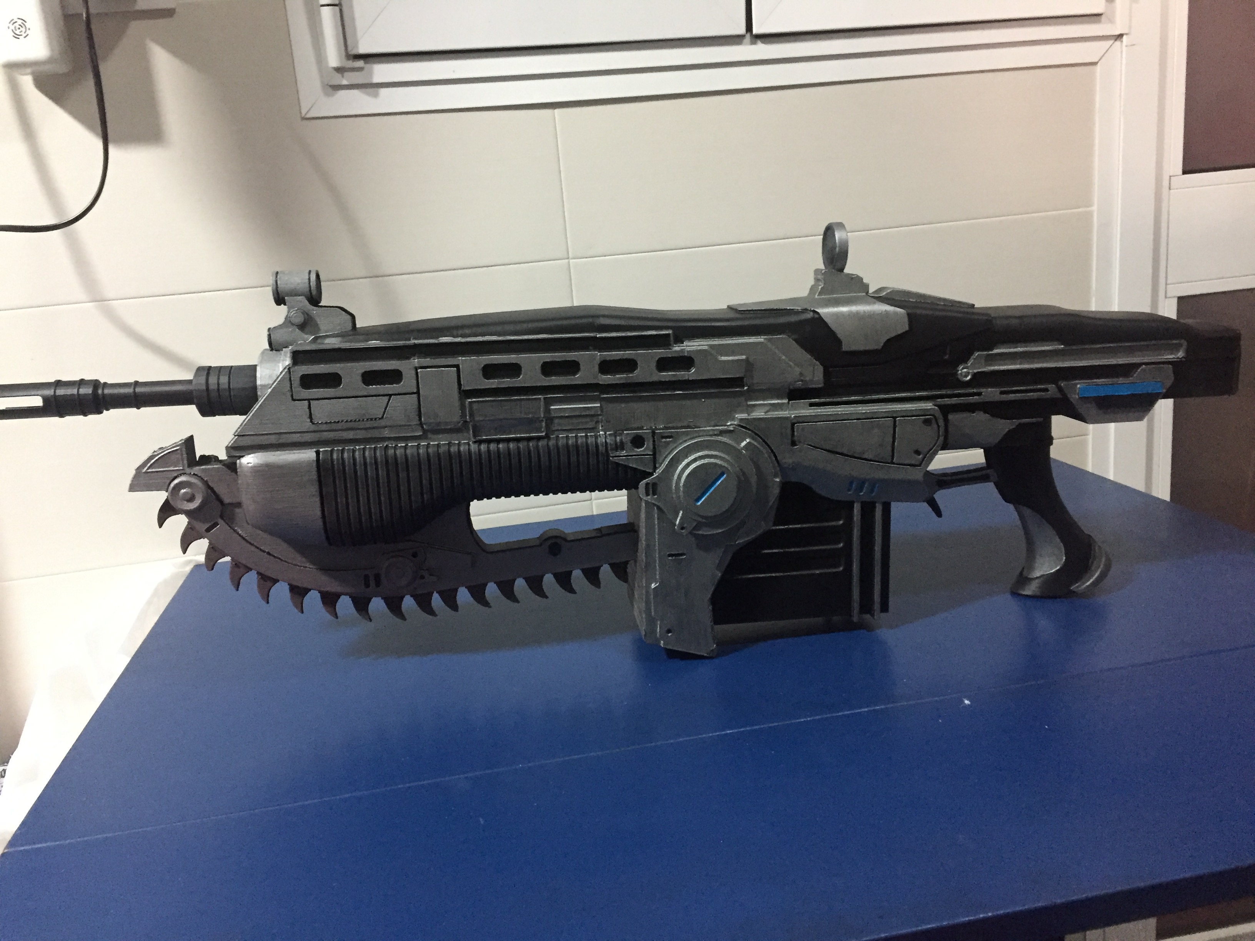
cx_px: 628
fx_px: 1051
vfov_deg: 48.2
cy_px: 470
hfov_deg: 61.7
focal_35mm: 29
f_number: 2.2
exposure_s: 1/17
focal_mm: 4.15
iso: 250
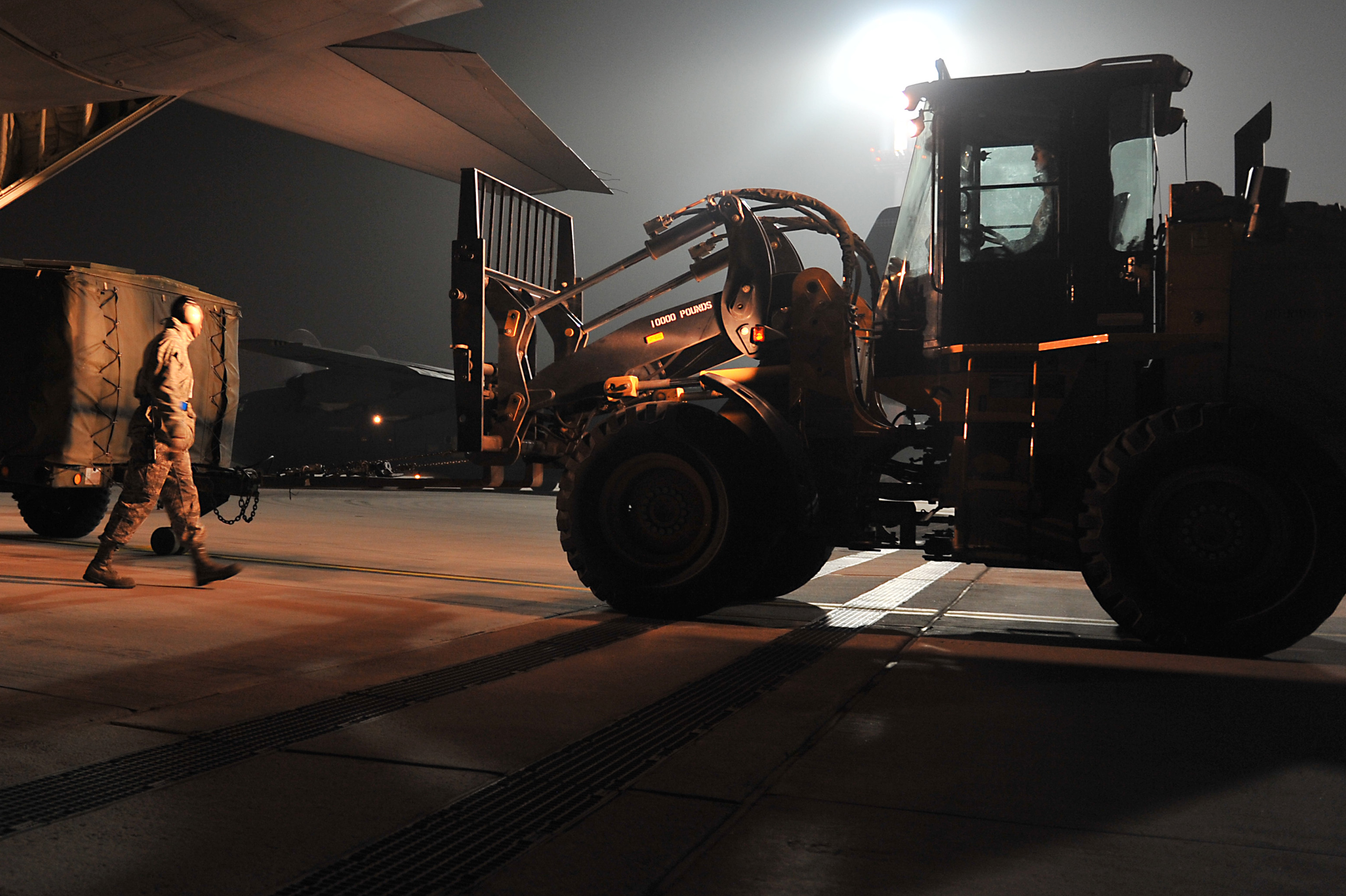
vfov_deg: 39.9
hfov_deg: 56.2
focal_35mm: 33
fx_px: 1233
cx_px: 461
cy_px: 453
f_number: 2.8
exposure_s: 1/30
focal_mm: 24
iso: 1000
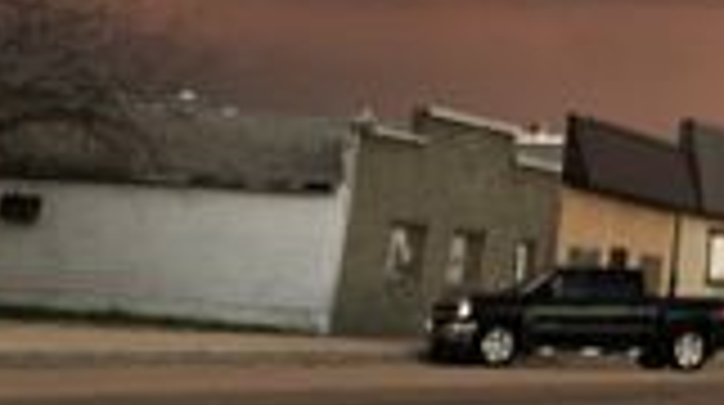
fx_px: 2185
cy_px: -310
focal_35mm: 114
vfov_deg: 10.0
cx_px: 1012
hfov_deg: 17.3
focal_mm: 3.99
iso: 32
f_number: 1.8
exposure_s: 1/50
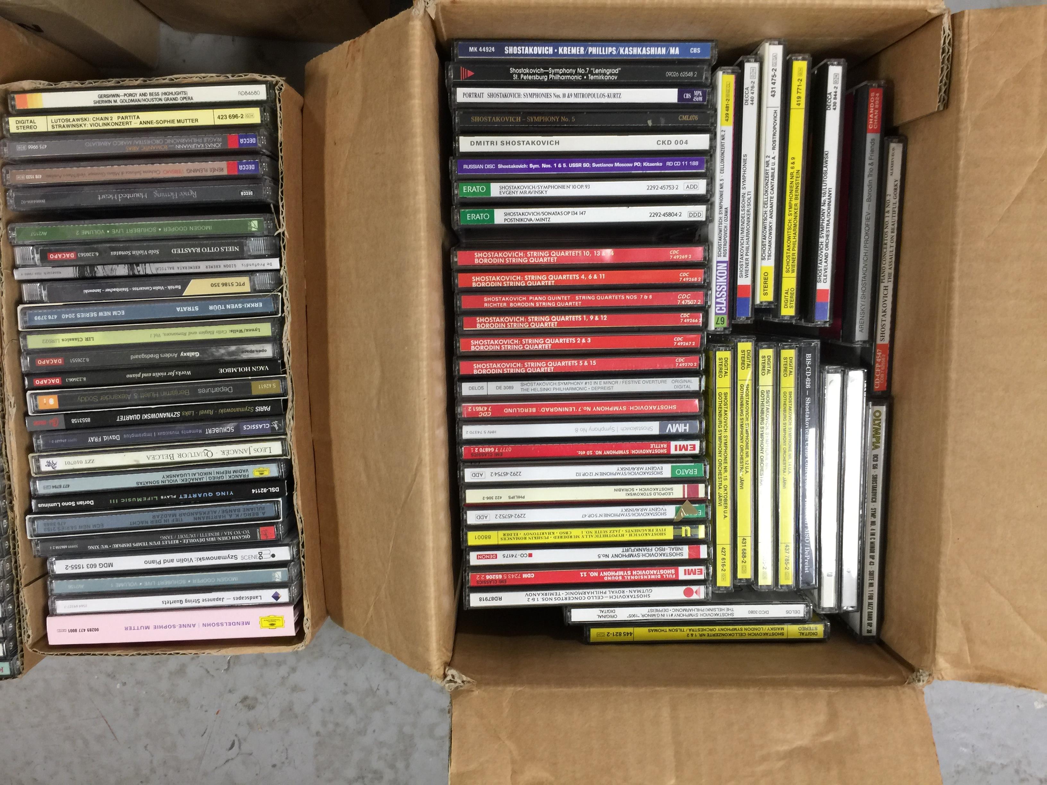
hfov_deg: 61.7
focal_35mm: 29
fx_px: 877
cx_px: 524
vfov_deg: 48.2
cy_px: 392
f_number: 2.2
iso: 40
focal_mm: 4.15
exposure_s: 1/17
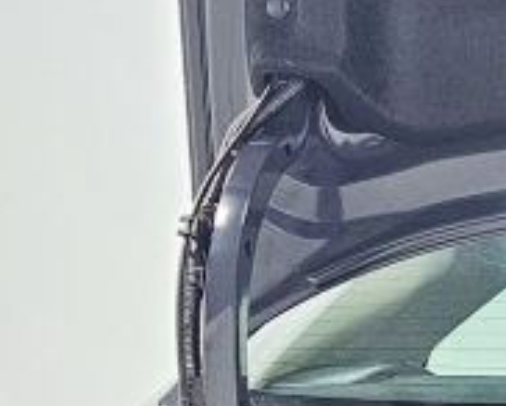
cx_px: 1043
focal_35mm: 126
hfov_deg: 13.0
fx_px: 1889
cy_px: 904
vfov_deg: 10.8
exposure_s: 1/24
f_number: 1.7
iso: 640
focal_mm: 6.3
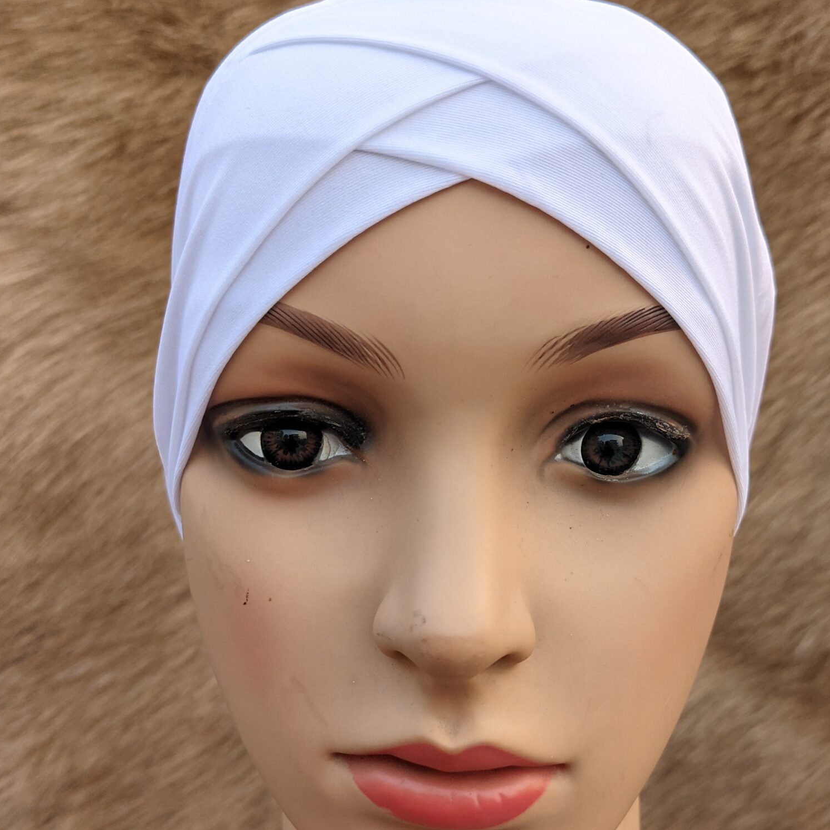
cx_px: 503
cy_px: 506
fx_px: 1112
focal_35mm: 41
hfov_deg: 40.7
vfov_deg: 40.7
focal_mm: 4.38
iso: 56
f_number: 1.73
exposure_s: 1/223
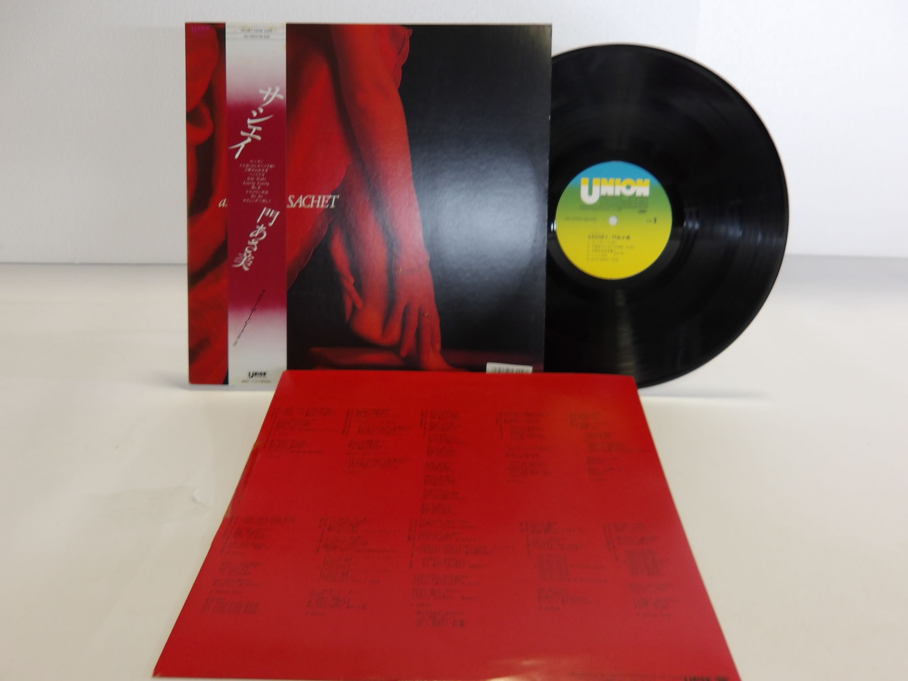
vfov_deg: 51.4
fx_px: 708
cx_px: 454
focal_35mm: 27
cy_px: 340
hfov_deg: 65.3
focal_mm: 4.9
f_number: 3
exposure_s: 1/30
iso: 113
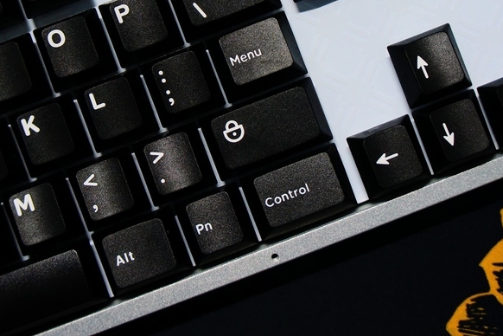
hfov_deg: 29.5
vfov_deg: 19.7
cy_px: 35
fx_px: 950
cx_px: 189
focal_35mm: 68
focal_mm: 22
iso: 320
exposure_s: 1/40
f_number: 4
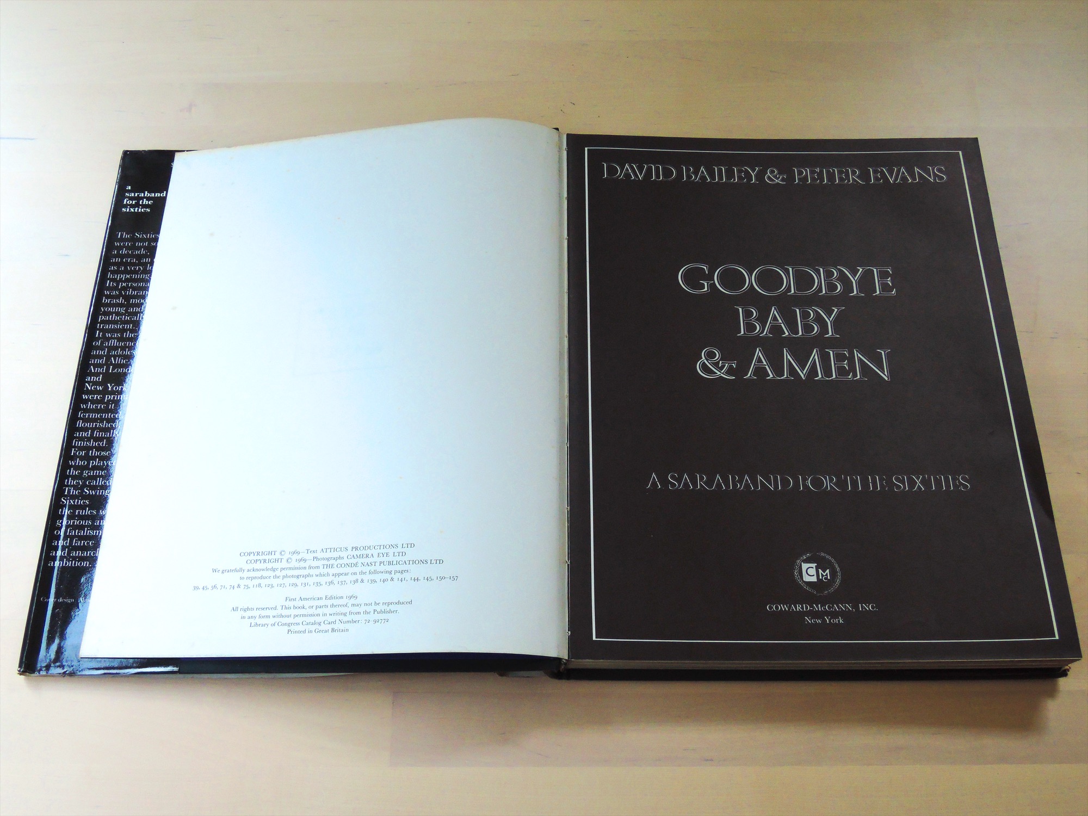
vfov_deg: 40.7
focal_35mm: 35
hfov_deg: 52.6
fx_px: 1100
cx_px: 544
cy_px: 408
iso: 400
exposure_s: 1/200
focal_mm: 7.5
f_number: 5
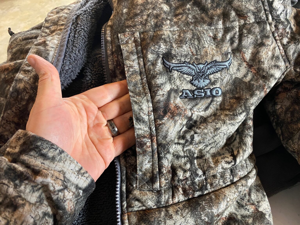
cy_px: 112
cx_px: 150
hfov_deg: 67.3
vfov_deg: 53.1
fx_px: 225
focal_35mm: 26
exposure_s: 1/33
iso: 400
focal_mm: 4.25
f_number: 1.8
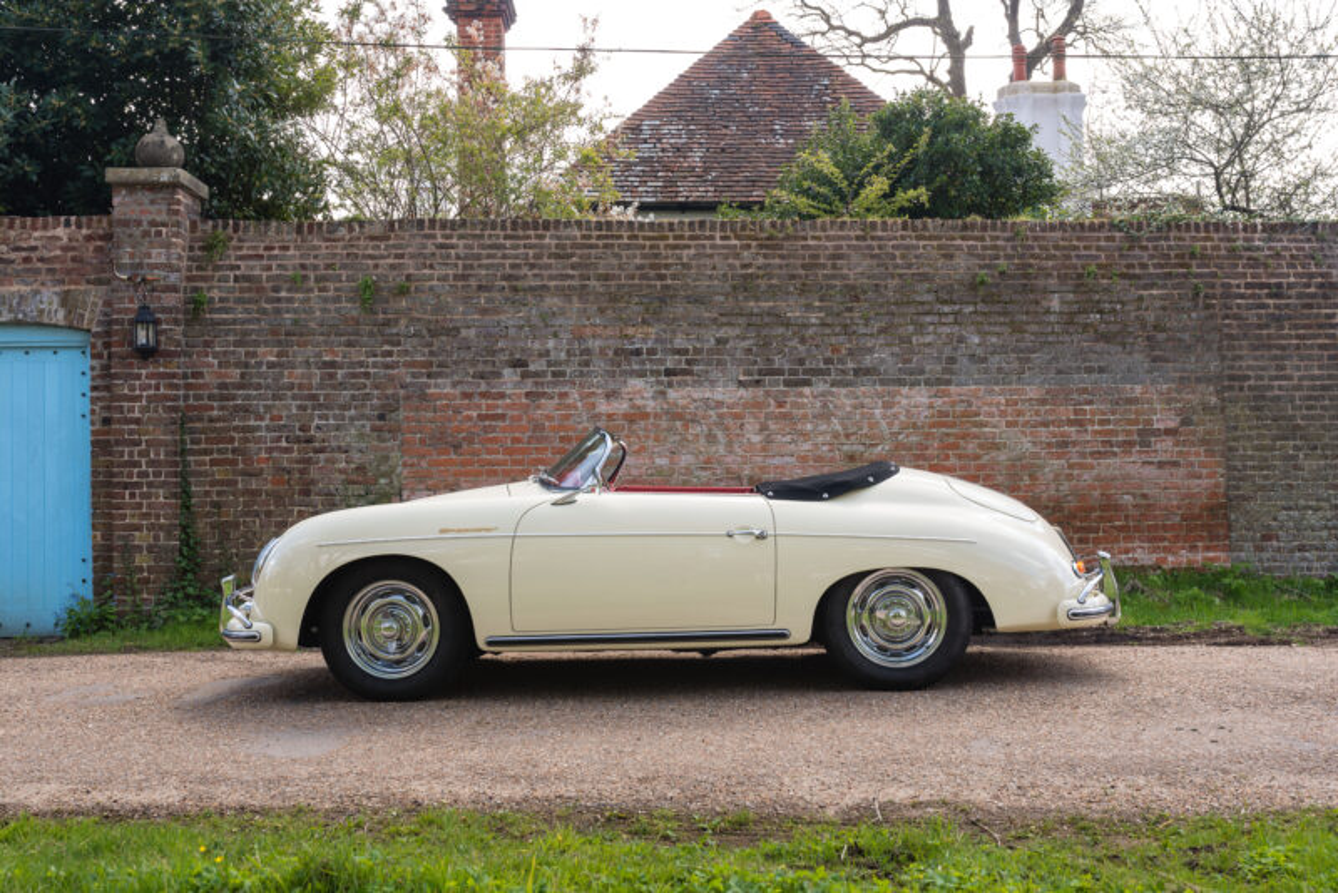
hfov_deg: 54.4
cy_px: 446
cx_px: 669
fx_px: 1301
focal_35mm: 35
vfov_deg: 37.9
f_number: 9
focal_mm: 35
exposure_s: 1/15
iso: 100
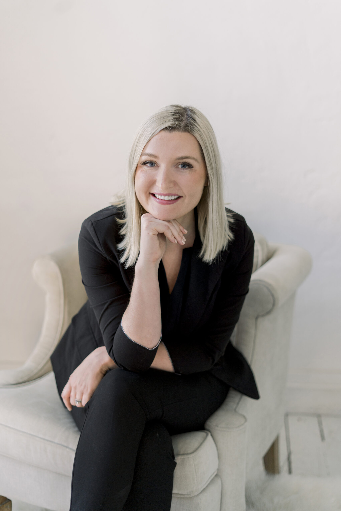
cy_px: 256
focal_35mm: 50
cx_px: 170
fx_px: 710
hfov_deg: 27.0
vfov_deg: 39.6
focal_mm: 50
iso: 500
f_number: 1.8
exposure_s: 1/125
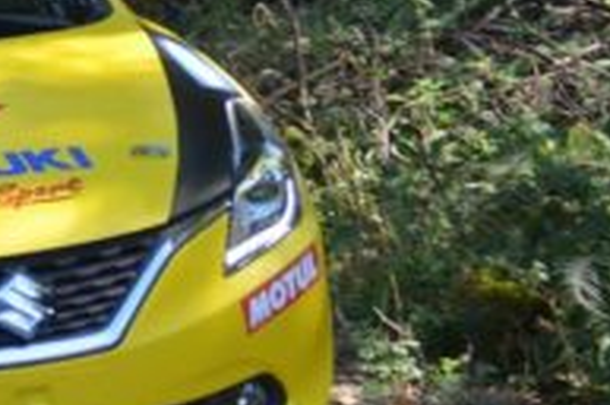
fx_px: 6242
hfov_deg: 5.6
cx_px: -205
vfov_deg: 3.7
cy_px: 335
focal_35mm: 369
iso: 800
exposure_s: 1/800
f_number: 4
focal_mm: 70
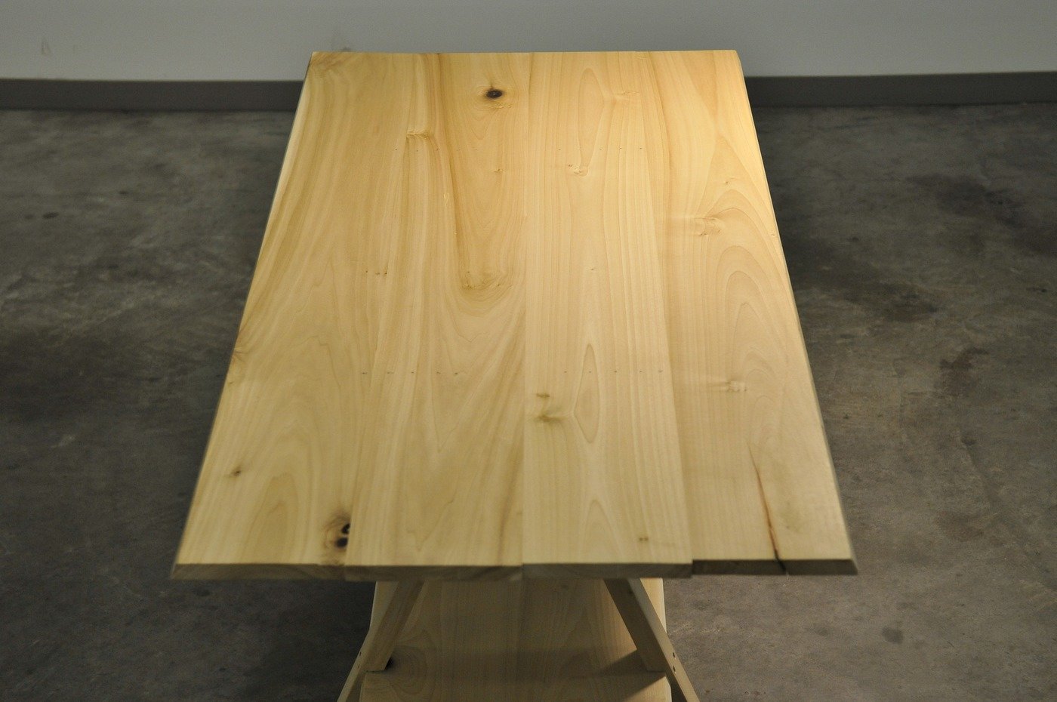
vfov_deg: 20.1
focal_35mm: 68
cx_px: 528
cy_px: 351
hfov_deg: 29.9
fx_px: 1980
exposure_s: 1/160
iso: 800
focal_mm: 45
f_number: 3.5
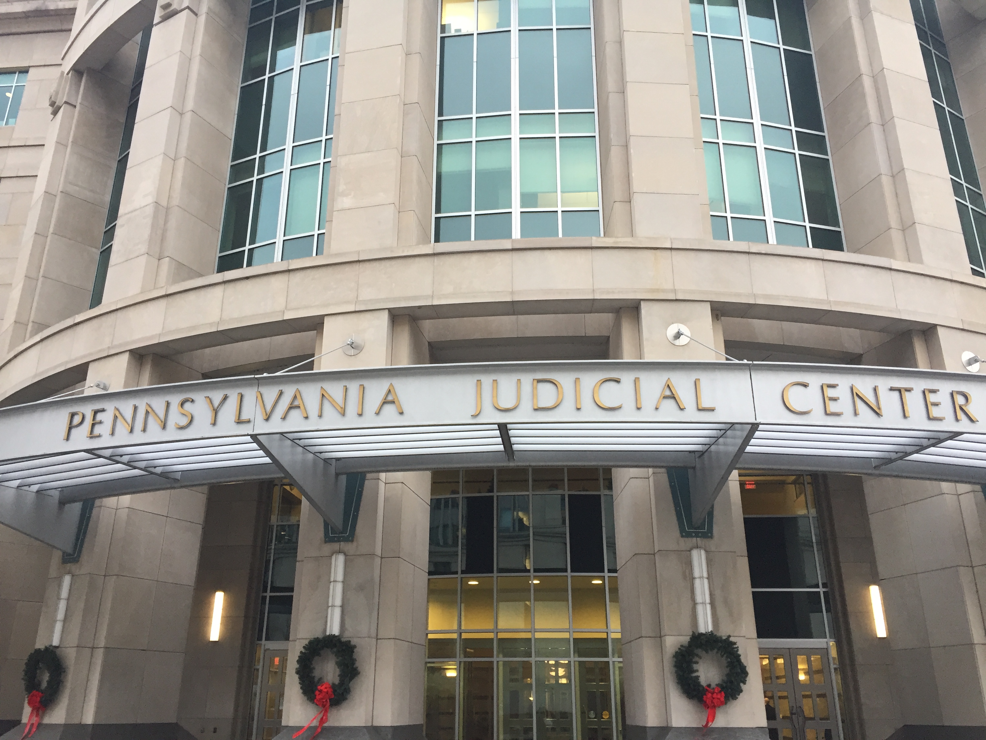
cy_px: 370
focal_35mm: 29
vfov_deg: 48.2
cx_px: 493
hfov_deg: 61.7
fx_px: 826
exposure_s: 1/30
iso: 32
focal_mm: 4.15
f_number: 2.2
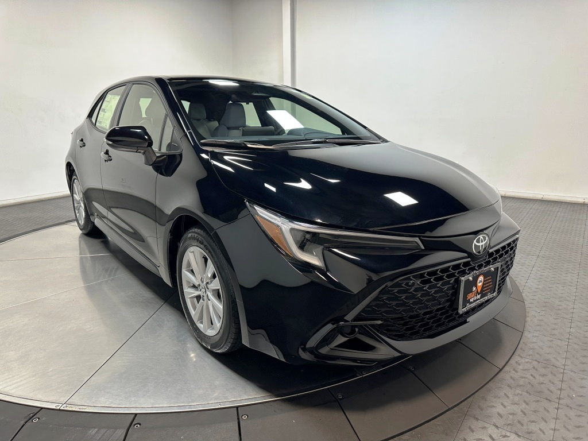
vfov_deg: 56.8
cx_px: 294
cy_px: 220
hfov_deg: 71.6
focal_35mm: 24
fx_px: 408
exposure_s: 1/60
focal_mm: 6.86
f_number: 1.78
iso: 320
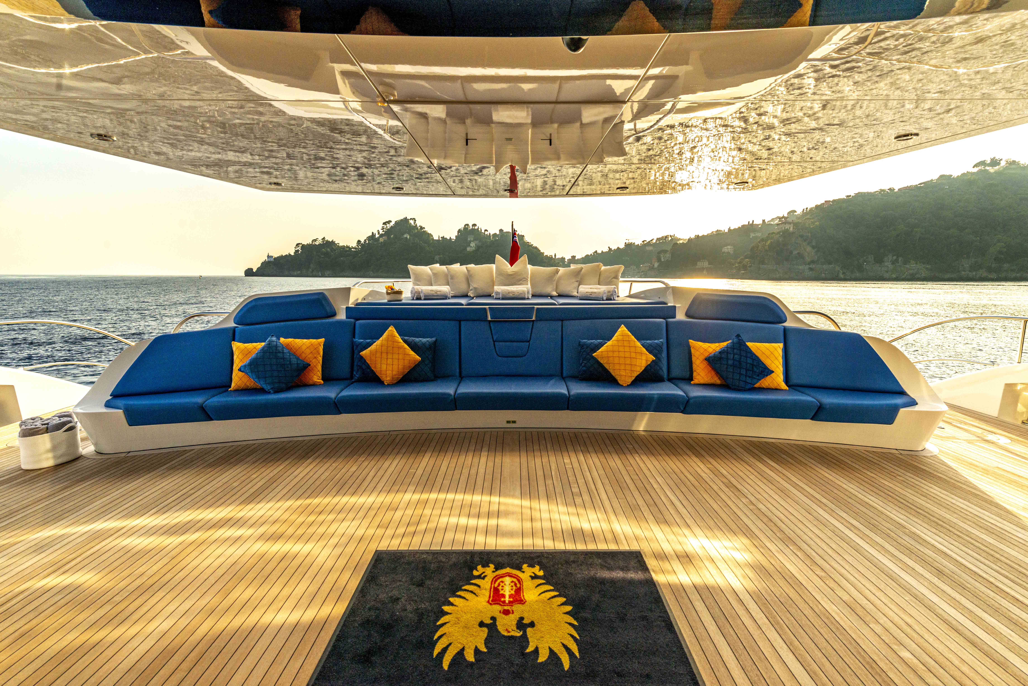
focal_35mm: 15
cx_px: 514
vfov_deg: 77.4
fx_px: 428
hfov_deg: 100.4
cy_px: 343
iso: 400
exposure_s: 1/1250
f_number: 9
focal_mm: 15
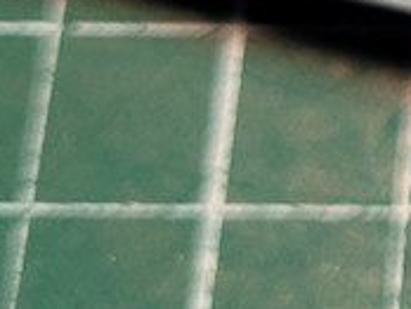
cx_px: 941
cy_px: -149
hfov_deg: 10.8
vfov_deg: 9.1
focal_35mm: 159
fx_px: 1890
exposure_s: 1/100
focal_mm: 5.4
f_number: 1.8
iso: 160
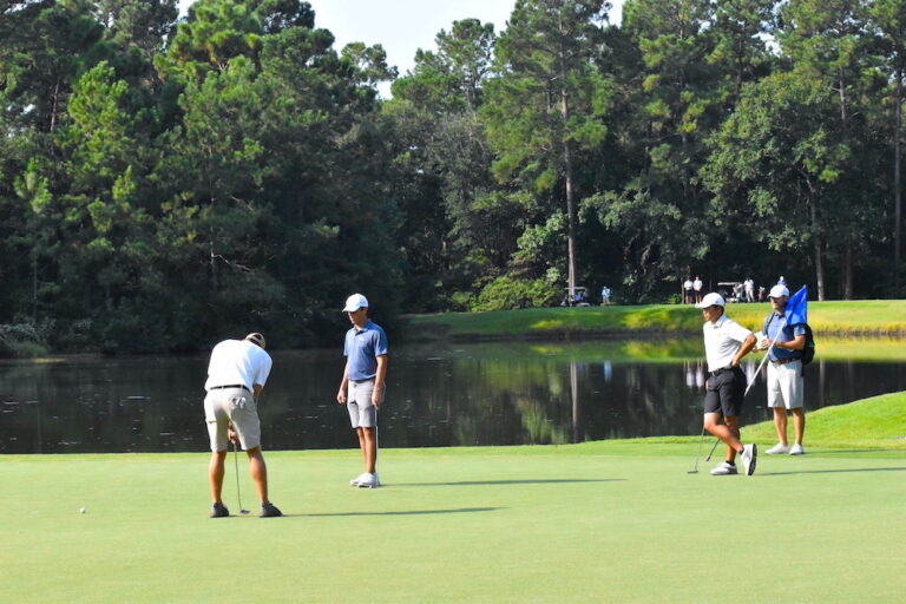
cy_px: 302
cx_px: 453
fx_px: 3095
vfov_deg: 11.1
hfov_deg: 16.7
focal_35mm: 123
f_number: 10
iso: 5000
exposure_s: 1/3200
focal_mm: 82
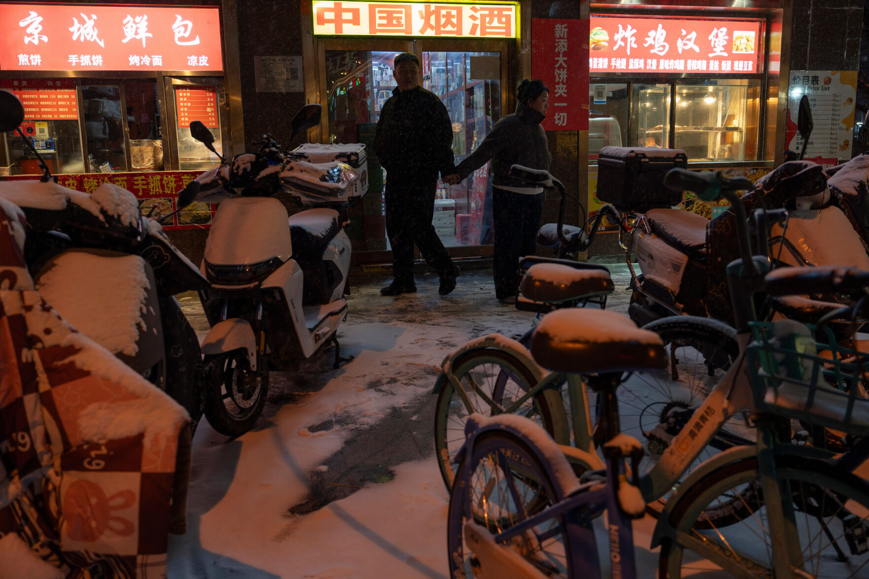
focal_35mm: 30
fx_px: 724
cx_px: 434
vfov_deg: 43.6
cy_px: 290
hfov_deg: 61.9
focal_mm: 30
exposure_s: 1/200
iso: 2500
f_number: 4
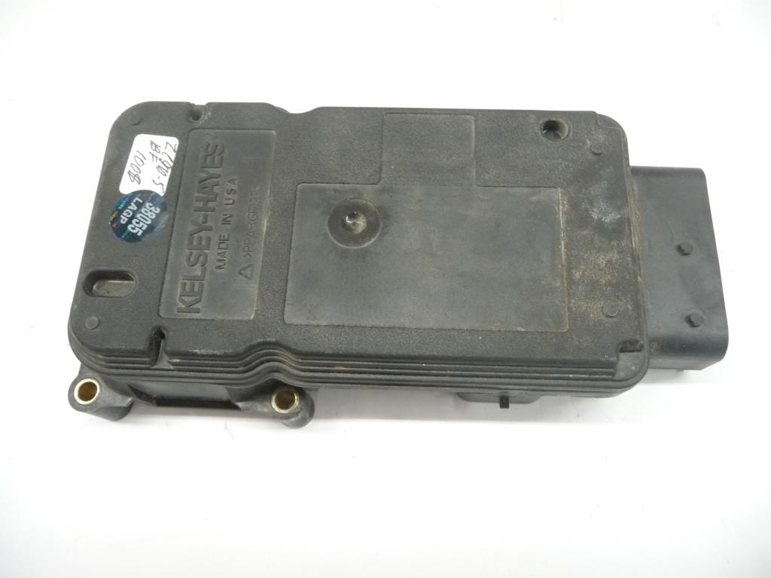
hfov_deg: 63.4
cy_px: 289
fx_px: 624
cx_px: 386
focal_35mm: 28
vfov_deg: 49.7
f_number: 3.3
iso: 400
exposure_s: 1/25
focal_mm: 4.7
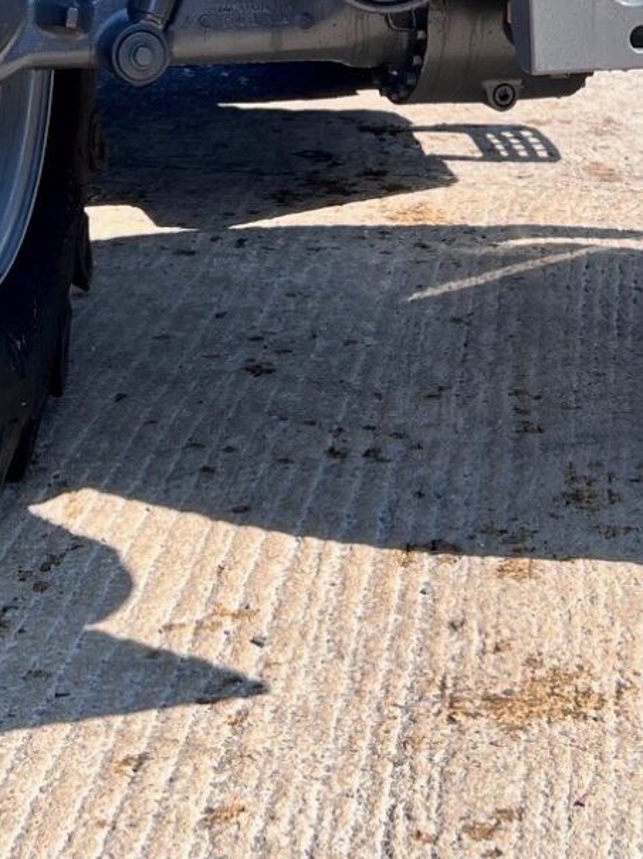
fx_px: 2132
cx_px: 403
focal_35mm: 86
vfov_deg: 20.4
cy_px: -321
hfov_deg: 17.1
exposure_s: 1/1808
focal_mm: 5.7
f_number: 1.5
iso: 50
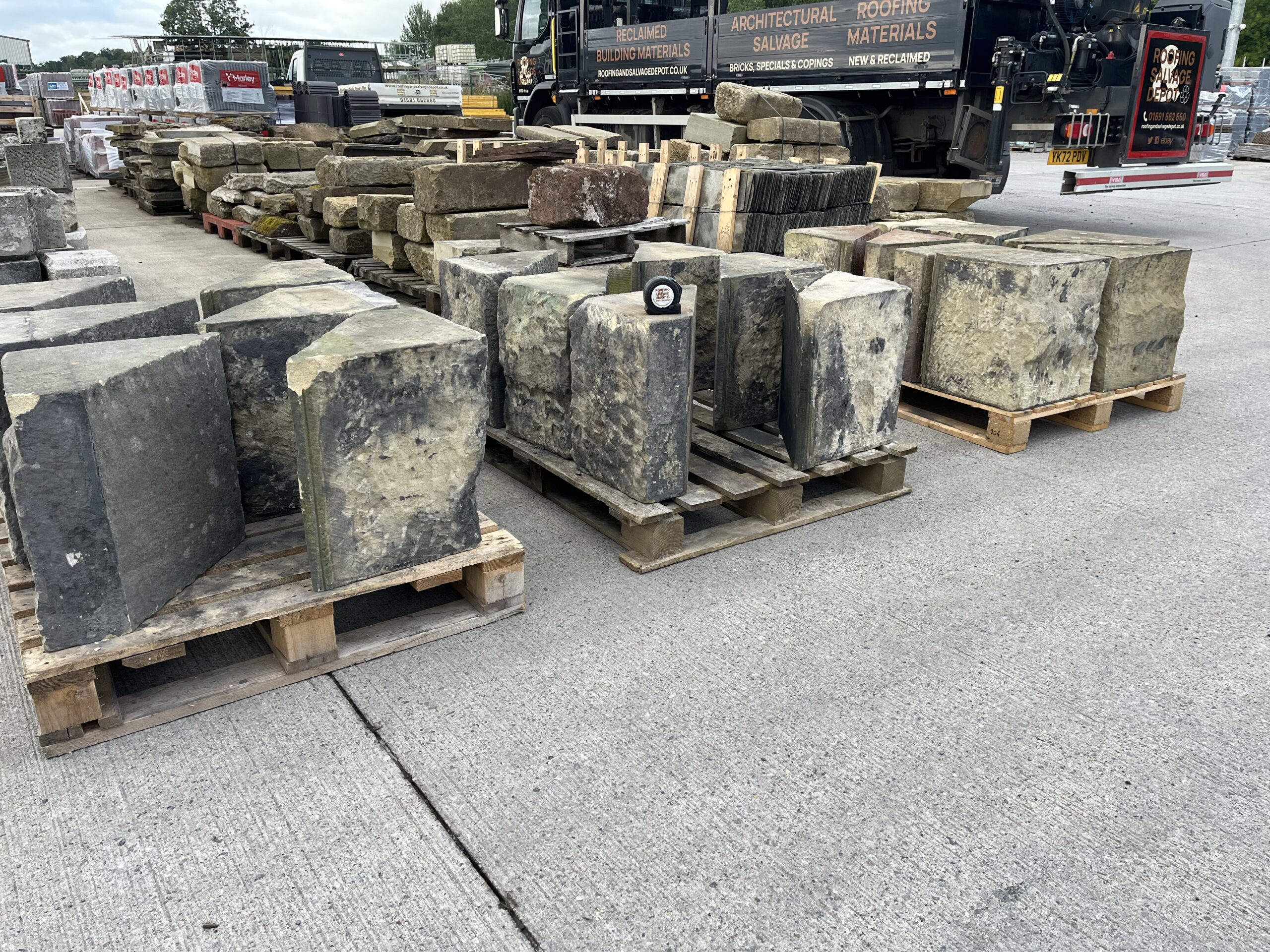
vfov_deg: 53.1
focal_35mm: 26
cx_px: 635
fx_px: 954
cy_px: 476
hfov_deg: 67.3
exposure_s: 1/184
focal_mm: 5.1
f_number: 1.6
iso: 40
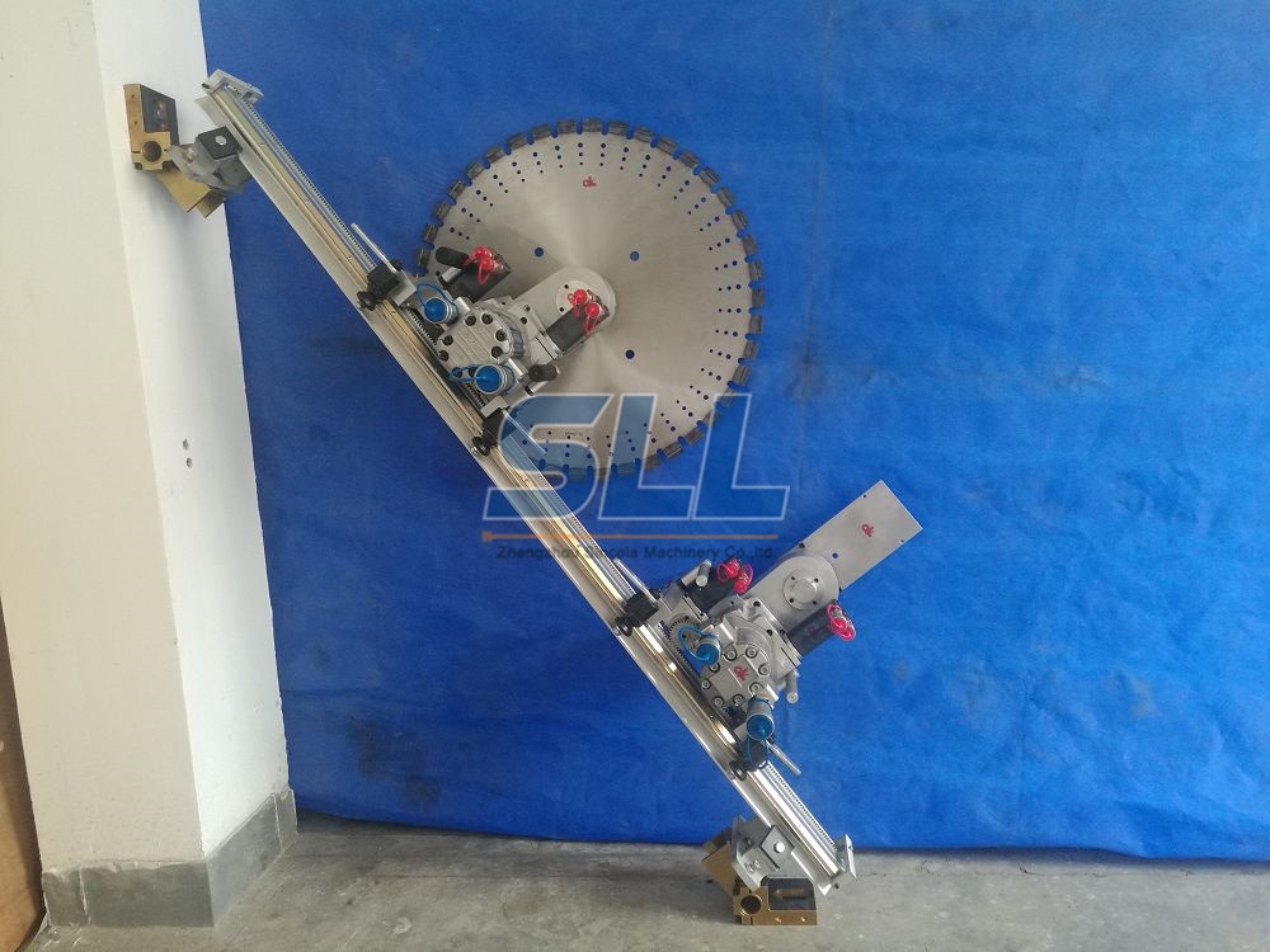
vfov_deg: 51.4
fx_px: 991
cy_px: 476
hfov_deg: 65.3
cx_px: 635
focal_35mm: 27
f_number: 2
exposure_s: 1/33.3
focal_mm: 4.04
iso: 200
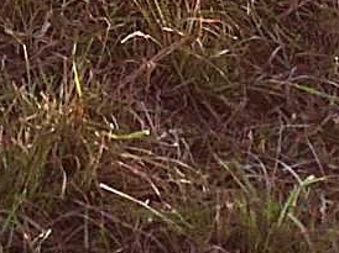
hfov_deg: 9.1
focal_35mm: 212
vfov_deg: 6.3
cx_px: -156
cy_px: -570
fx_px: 2074
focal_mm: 4.15
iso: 32
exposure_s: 1/684
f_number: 2.2
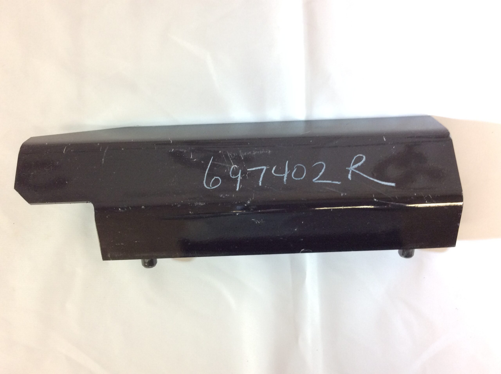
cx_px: 250
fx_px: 462
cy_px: 187
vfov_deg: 44.1
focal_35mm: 32
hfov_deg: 56.9
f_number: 2.4
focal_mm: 3.3
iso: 100
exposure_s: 1/24
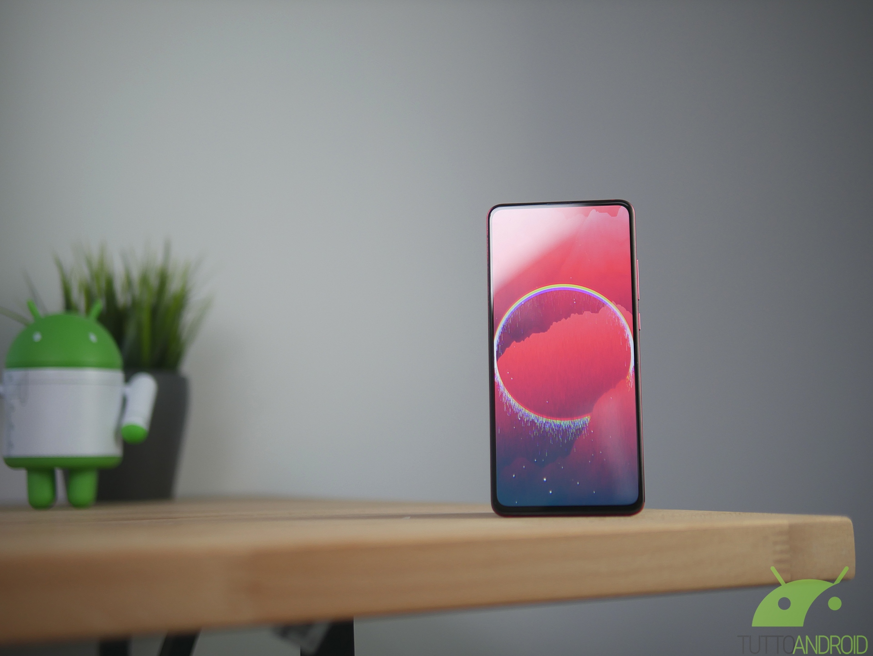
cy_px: 328
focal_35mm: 50
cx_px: 436
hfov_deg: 38.2
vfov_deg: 29.1
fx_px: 1262
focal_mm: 25
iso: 250
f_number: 1.4
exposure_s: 1/100
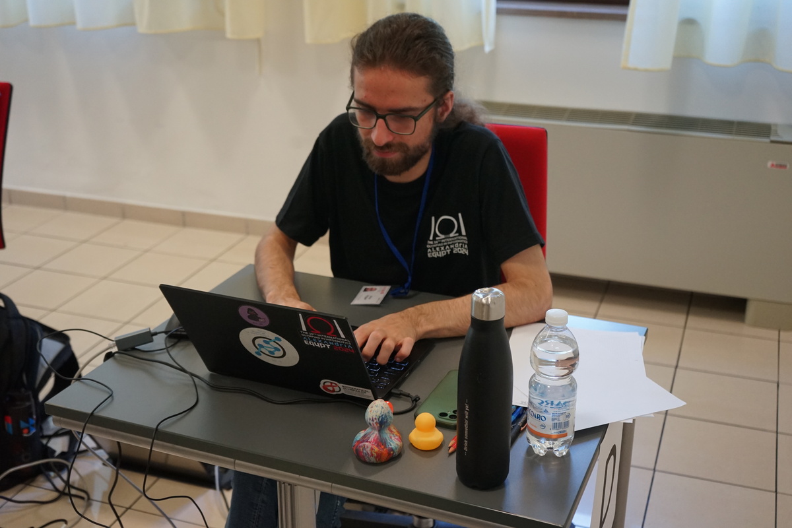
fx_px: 946
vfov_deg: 31.2
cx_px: 396
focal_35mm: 43
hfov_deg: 45.4
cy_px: 264
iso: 2500
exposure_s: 1/160
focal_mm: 43
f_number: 5
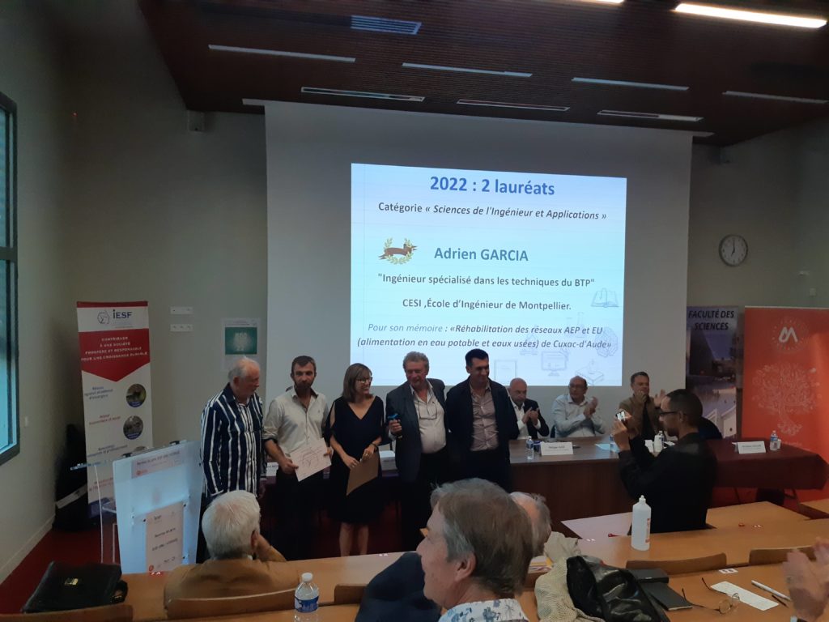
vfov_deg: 53.1
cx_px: 414
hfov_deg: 67.3
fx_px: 623
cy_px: 311
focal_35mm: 26
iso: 320
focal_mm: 3.93
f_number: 1.7
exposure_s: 1/50
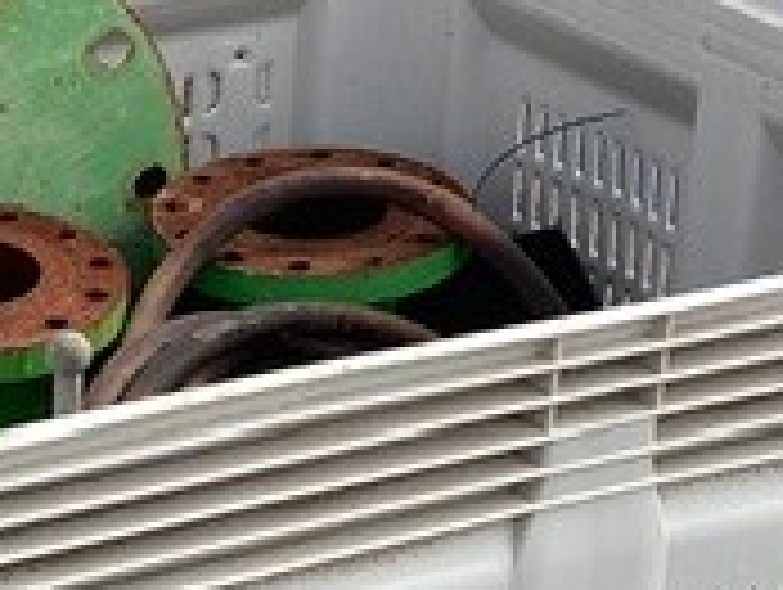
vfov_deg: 13.0
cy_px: 401
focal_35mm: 114
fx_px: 2582
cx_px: -14
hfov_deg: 16.8
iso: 25
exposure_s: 1/1072
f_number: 2.4
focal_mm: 3.3
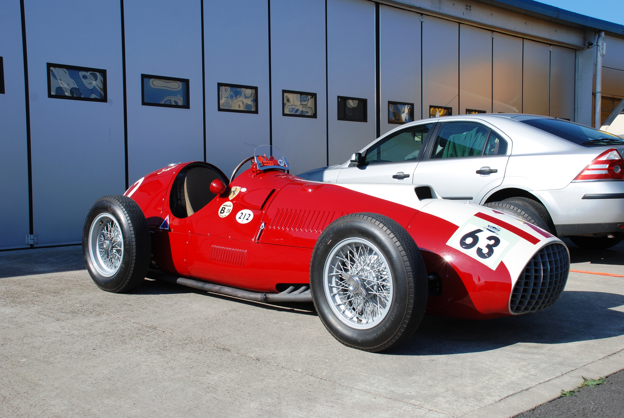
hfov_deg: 49.5
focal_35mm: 39
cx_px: 312
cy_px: 209
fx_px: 677
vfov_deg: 34.3
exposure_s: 1/200
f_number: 7.1
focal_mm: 26
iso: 100
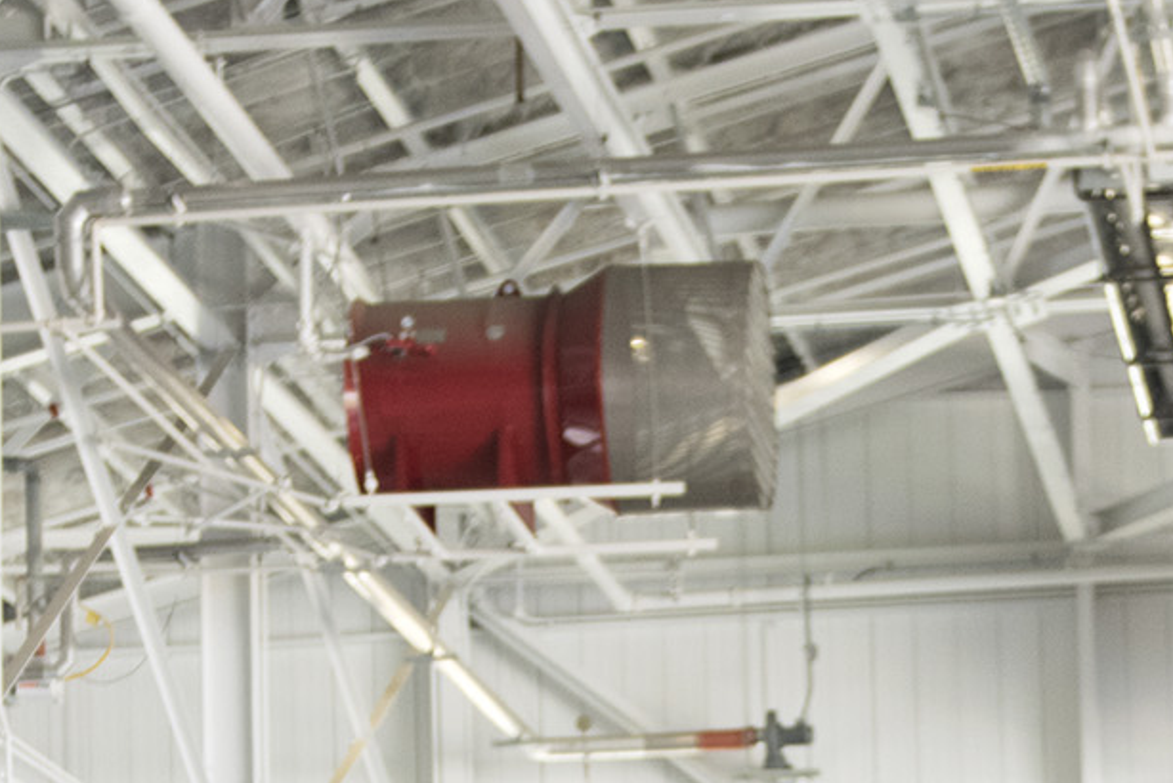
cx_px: 760
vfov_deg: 7.6
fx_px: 5737
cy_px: 1259
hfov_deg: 11.7
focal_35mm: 176
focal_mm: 36
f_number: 2.8
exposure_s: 1/250
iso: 640
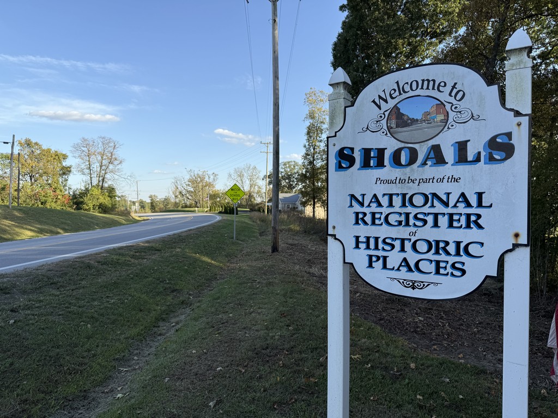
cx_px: 279
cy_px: 209
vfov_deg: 56.8
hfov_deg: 71.6
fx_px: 387
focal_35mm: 24
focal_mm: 6.76
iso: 80
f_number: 1.78
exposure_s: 1/2000
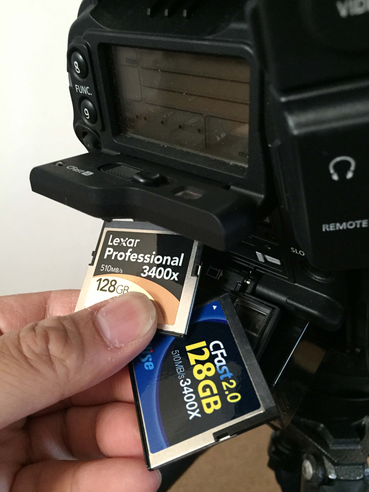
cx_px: 184
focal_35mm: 29
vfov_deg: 61.7
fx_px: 412
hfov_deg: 48.2
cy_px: 246
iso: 250
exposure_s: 1/20
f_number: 2.2
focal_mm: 4.15
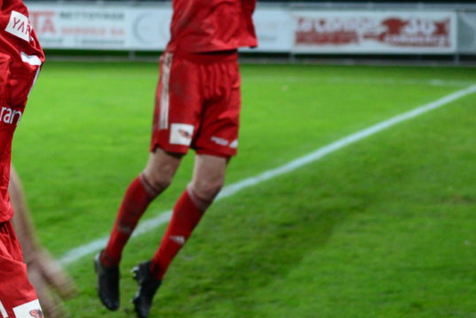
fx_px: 2475
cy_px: 92
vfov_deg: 7.4
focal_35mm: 187
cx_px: -73
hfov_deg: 10.8
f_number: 4
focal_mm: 78
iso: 3200
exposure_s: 1/200
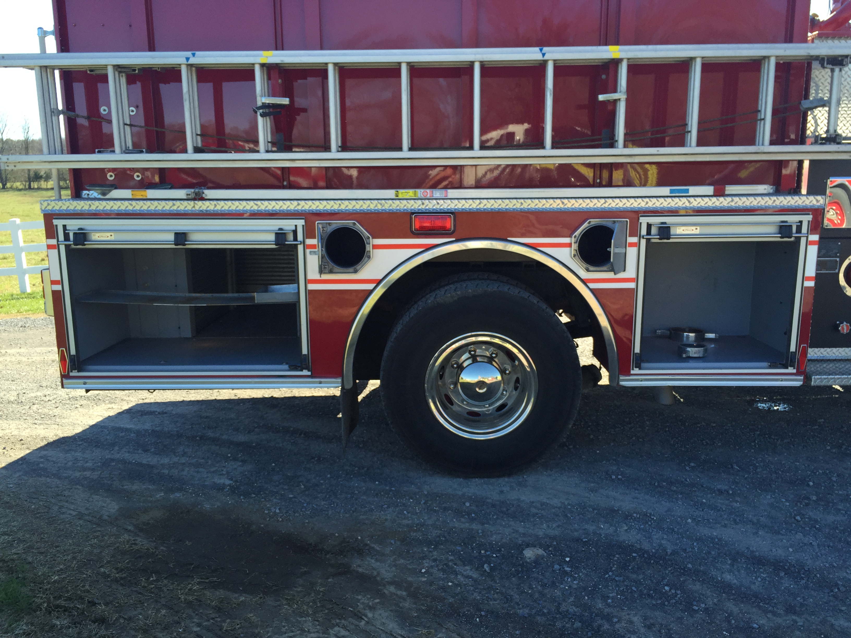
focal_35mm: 29
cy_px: 319
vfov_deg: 48.2
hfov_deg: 61.7
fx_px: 713
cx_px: 426
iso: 32
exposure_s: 1/434
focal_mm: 4.15
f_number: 2.2
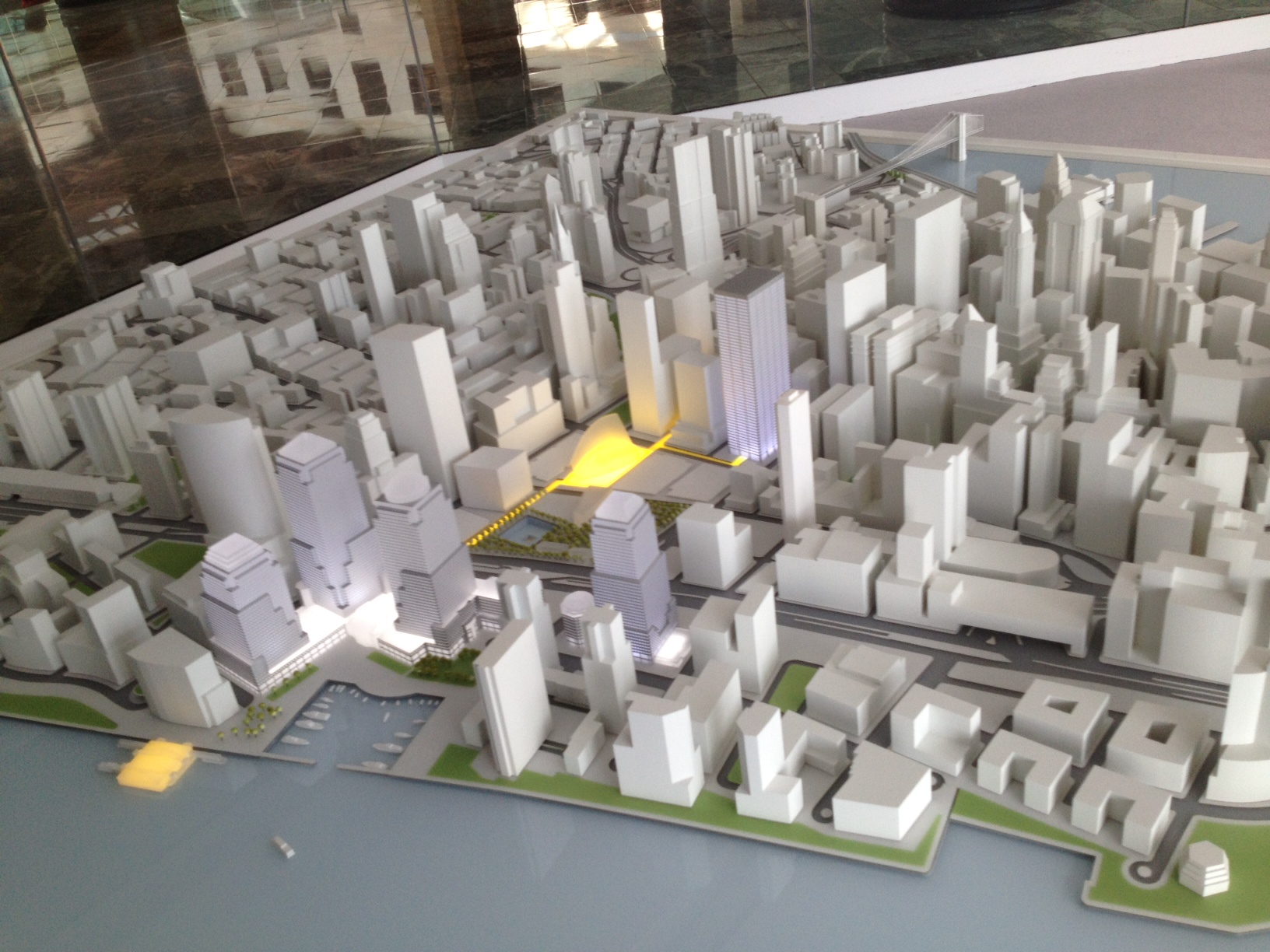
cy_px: 476
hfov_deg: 52.6
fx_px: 1284
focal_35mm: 35
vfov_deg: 40.7
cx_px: 635
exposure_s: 1/120
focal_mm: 4.28
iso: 80
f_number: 2.4
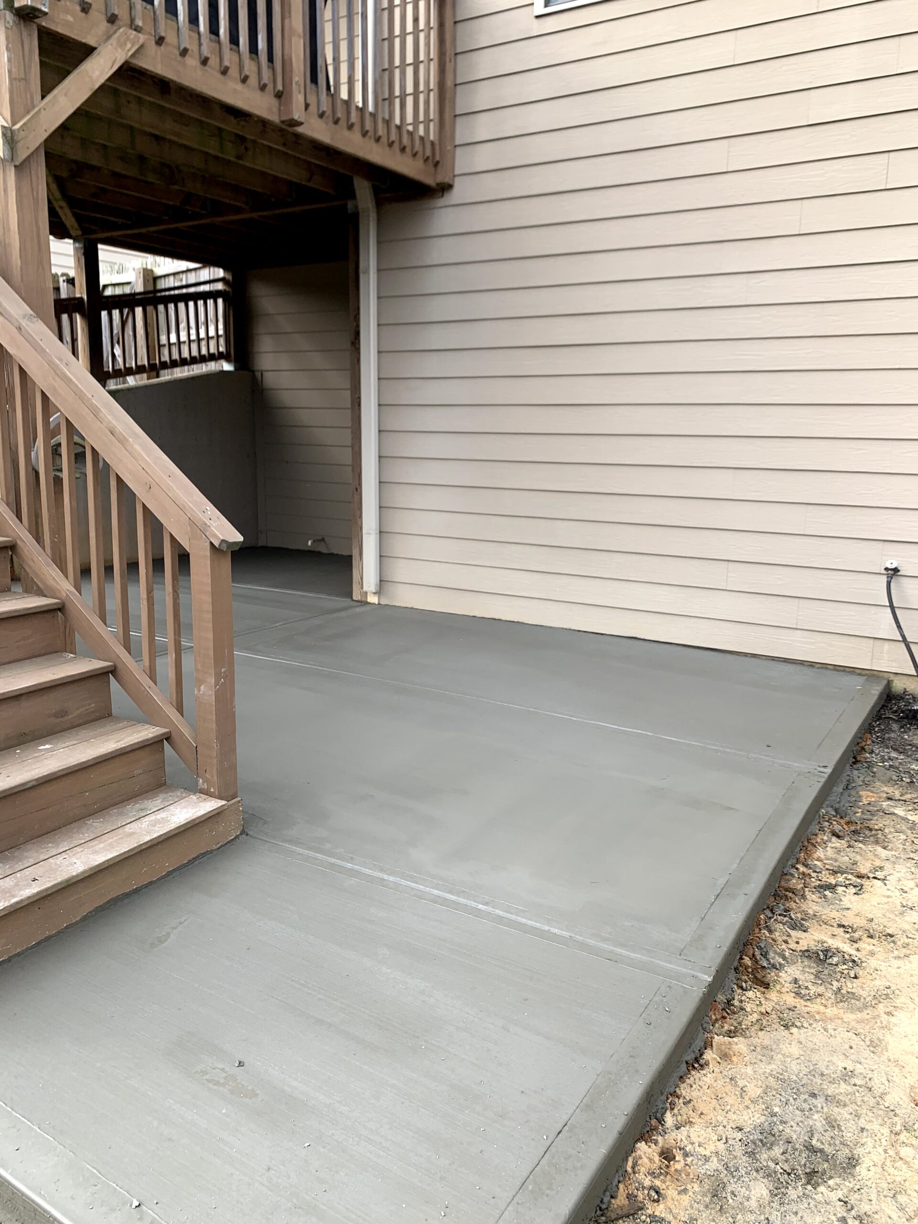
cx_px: 459
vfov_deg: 67.3
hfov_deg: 53.1
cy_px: 612
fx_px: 919
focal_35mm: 26
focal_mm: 4.25
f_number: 1.8
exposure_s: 1/639
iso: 25
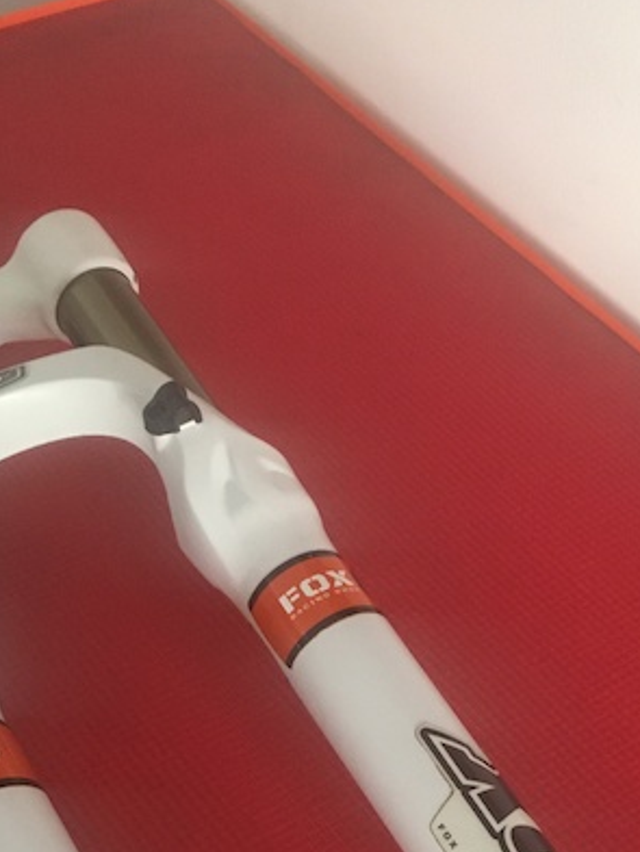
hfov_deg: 24.8
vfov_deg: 30.3
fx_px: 1454
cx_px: 334
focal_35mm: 59
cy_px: 856
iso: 160
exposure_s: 1/30
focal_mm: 4.15
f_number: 2.2
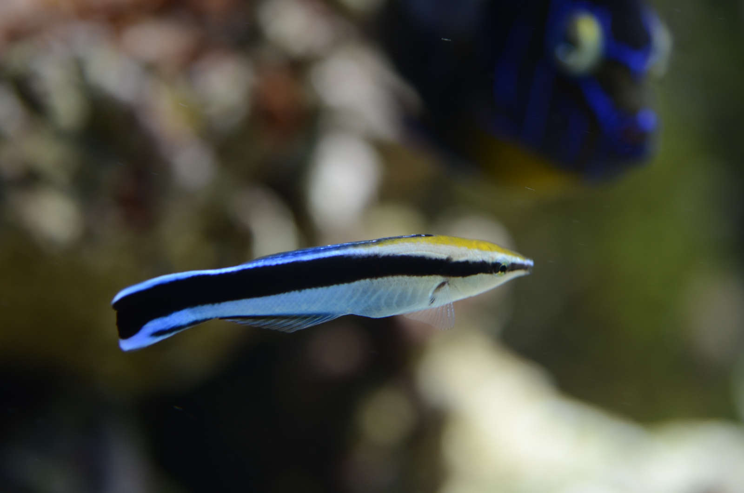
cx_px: 372
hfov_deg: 22.7
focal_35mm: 90
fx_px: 1856
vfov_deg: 15.1
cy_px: 246
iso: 400
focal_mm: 60
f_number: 3.2
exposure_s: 1/60
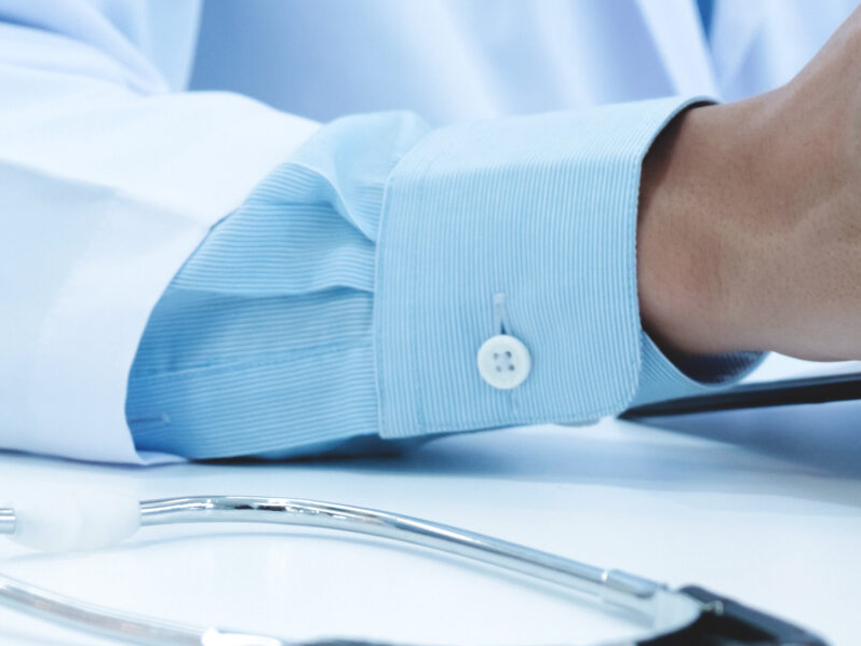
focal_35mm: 139
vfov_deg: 10.7
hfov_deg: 13.8
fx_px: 3458
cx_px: 1045
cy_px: 453
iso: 640
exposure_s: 1/60
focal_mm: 30.2
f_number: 3.6
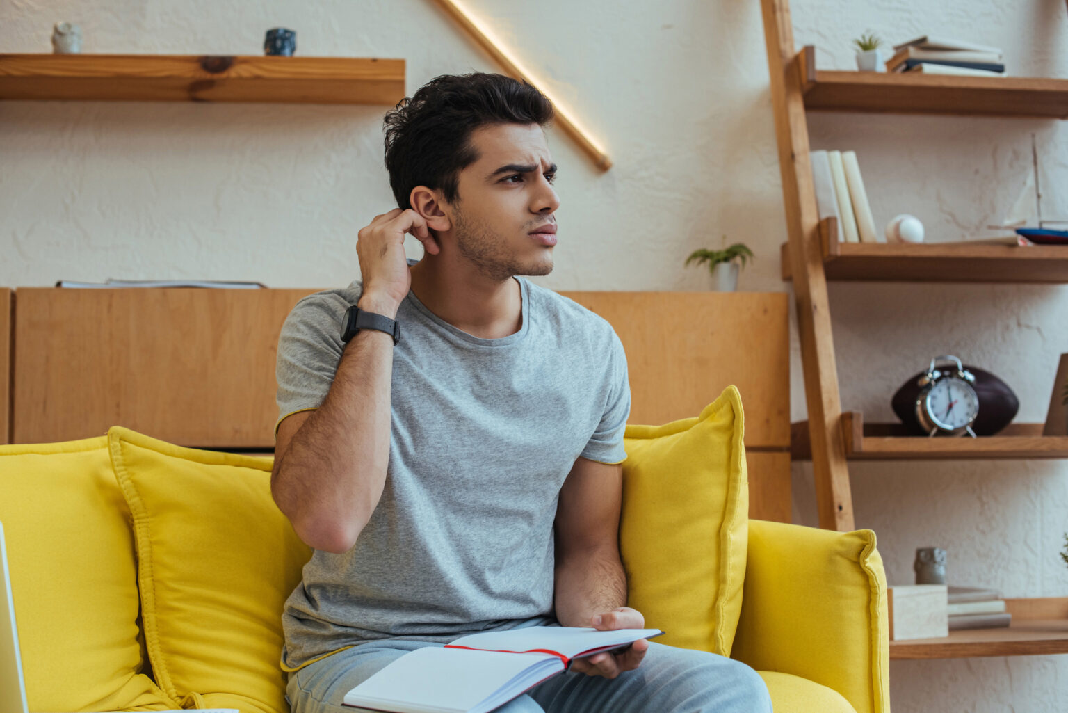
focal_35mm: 50
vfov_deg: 27.0
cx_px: 534
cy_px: 356
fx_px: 1484
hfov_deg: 39.6
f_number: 3.5
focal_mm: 50
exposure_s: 1/160
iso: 640
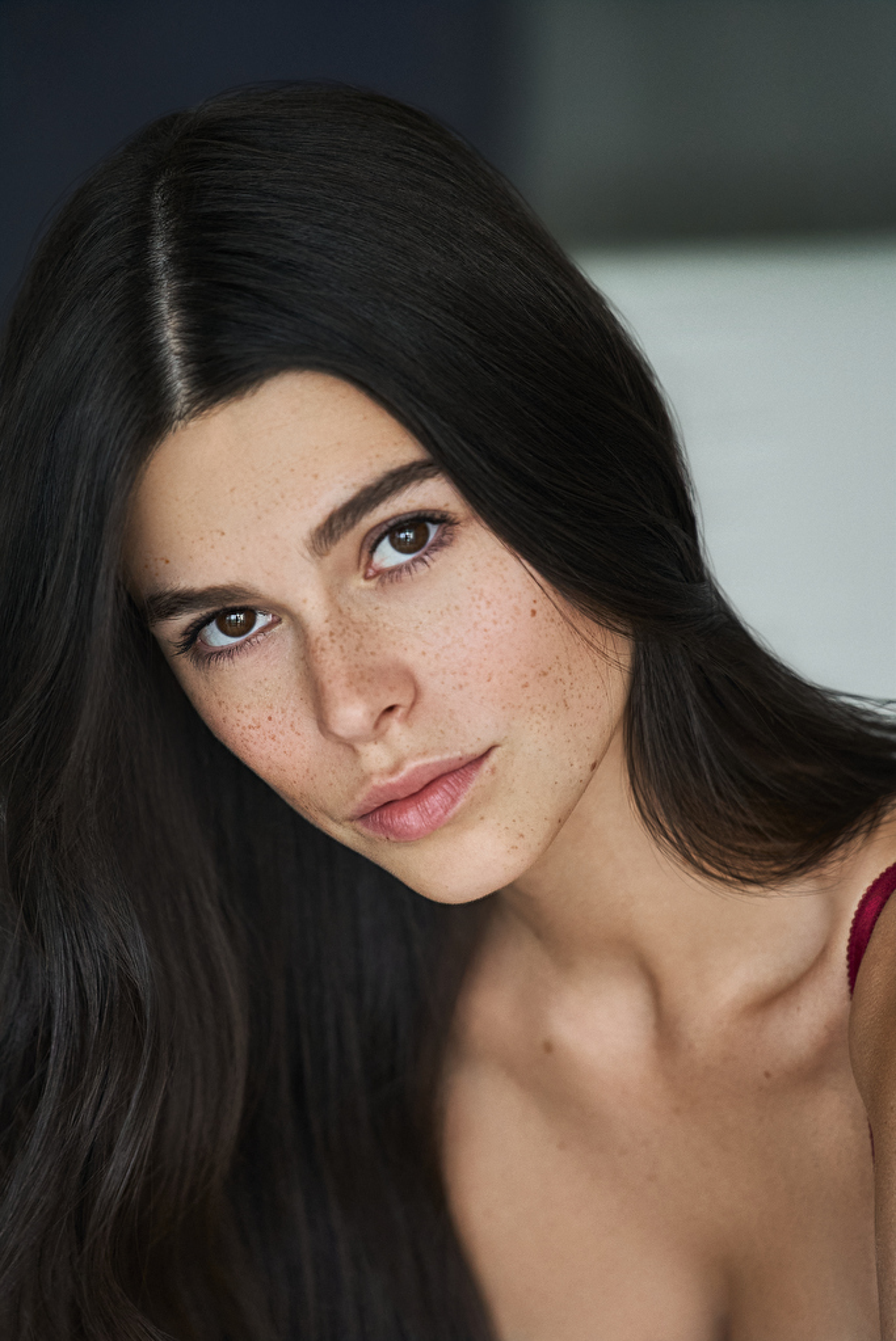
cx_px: 448
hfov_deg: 7.4
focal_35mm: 186
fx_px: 6936
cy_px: 670
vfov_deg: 11.1
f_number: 4
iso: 2000
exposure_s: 1/250
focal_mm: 186
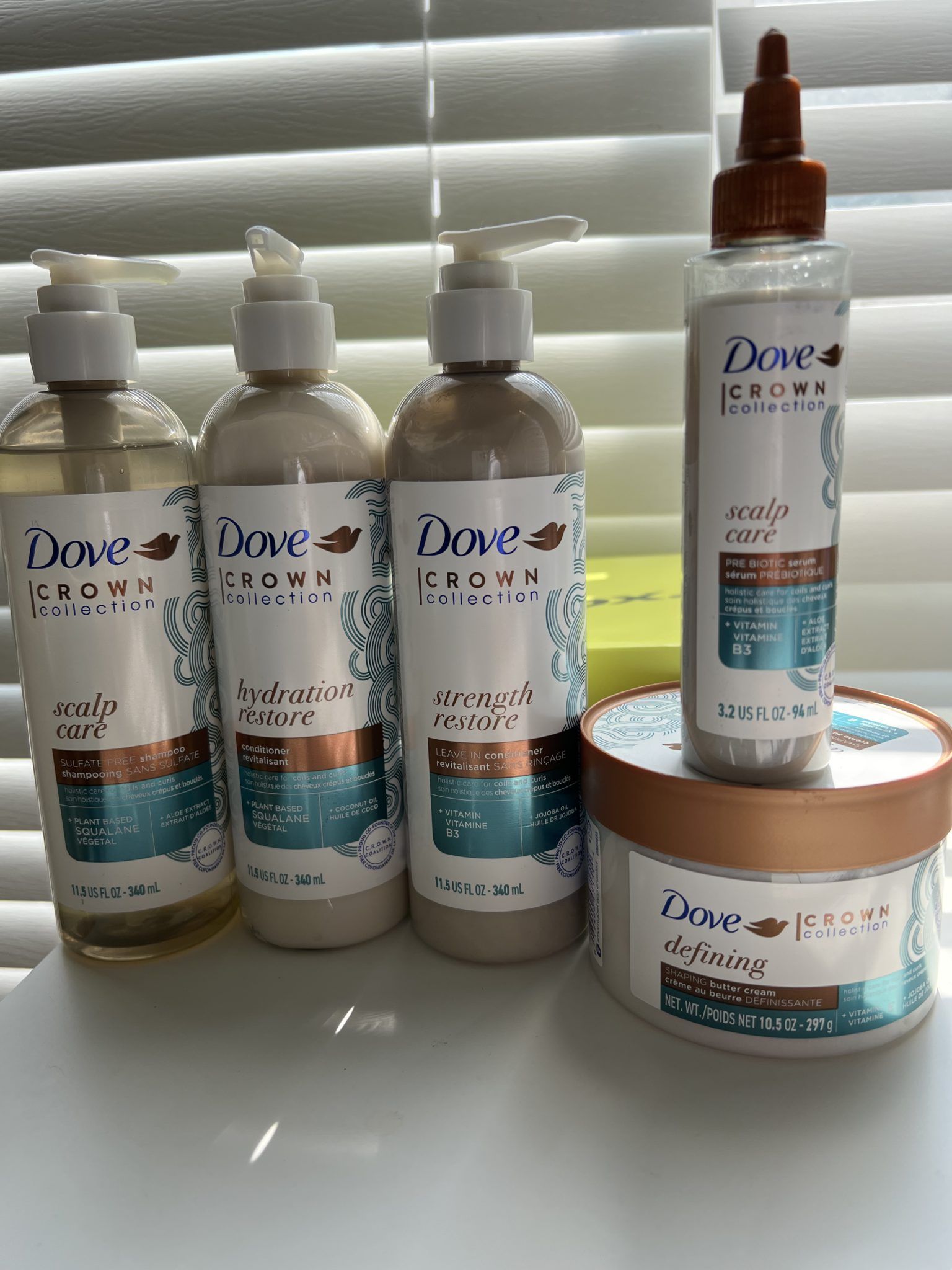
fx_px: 953
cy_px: 635
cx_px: 476
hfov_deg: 53.1
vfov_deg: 67.3
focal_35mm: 26
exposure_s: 1/1048
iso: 50
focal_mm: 5.7
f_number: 1.5
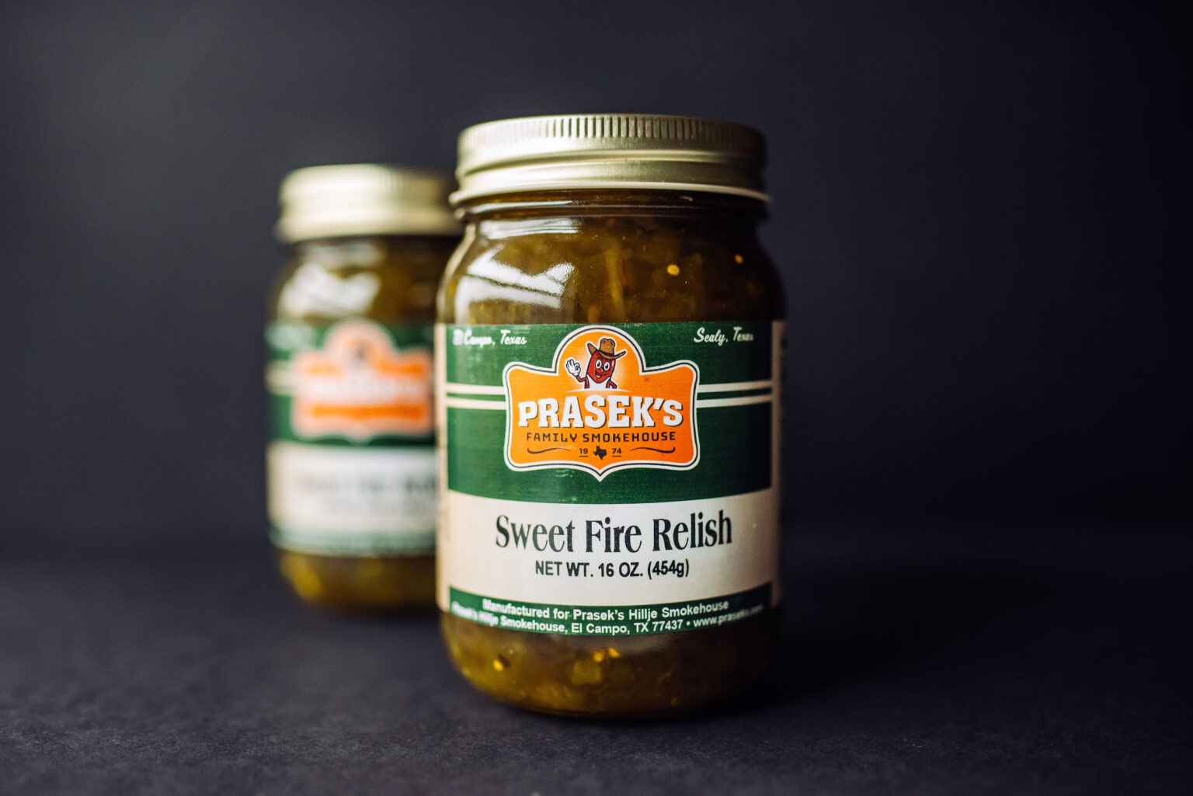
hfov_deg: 54.4
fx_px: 1160
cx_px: 596
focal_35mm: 35
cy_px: 398
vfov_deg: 37.9
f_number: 1.8
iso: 1000
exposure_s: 1/125
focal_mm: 35
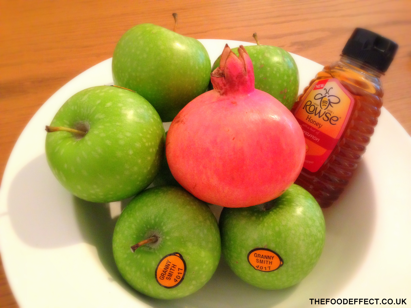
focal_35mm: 33
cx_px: 206
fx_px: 392
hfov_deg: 55.4
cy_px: 154
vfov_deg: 42.9
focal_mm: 4.12
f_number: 2.4
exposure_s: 1/20
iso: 400
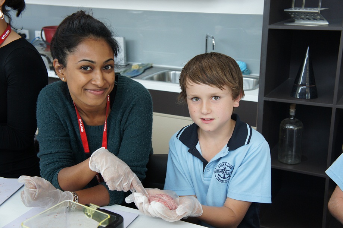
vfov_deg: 28.1
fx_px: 457
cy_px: 114
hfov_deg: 41.1
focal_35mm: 48
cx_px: 172
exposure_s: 1/50
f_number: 4.5
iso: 500
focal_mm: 32
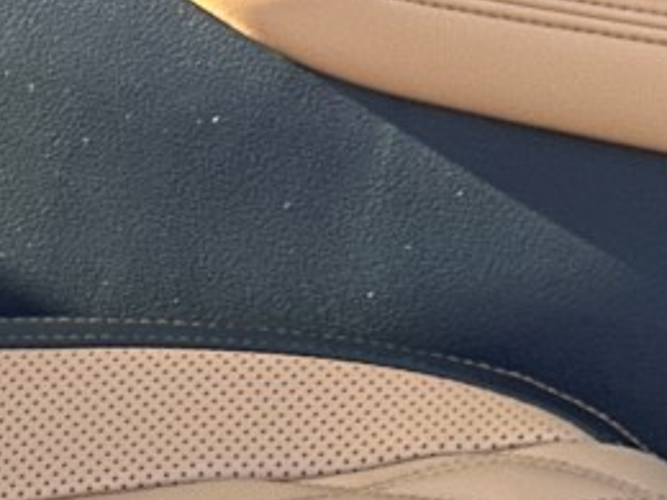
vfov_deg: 7.6
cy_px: 885
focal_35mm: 189
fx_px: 3642
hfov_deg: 10.2
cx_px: -205
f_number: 1.78
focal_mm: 6.86
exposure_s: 1/181
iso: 50
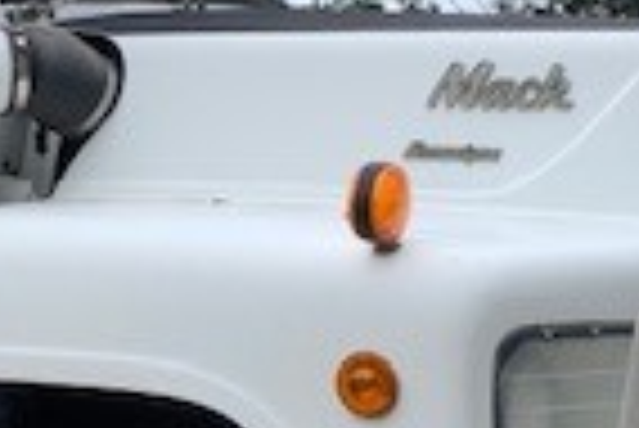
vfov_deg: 11.3
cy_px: 185
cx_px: -189
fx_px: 2168
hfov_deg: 15.9
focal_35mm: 122
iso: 25
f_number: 1.8
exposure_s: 1/656
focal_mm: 4.25
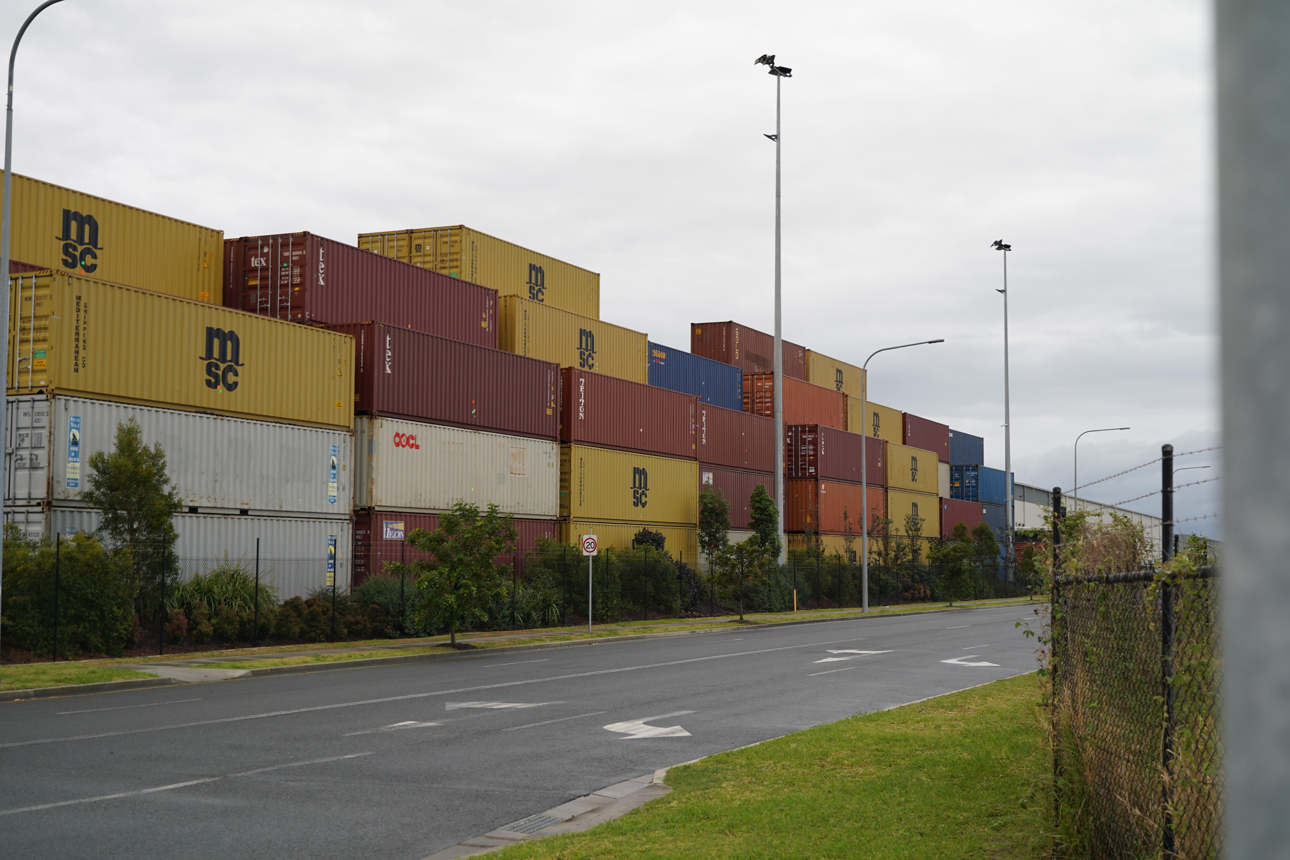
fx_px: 1541
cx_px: 645
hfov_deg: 45.4
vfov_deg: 31.2
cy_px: 430
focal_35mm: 43
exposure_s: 1/160
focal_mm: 43
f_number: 4
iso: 100
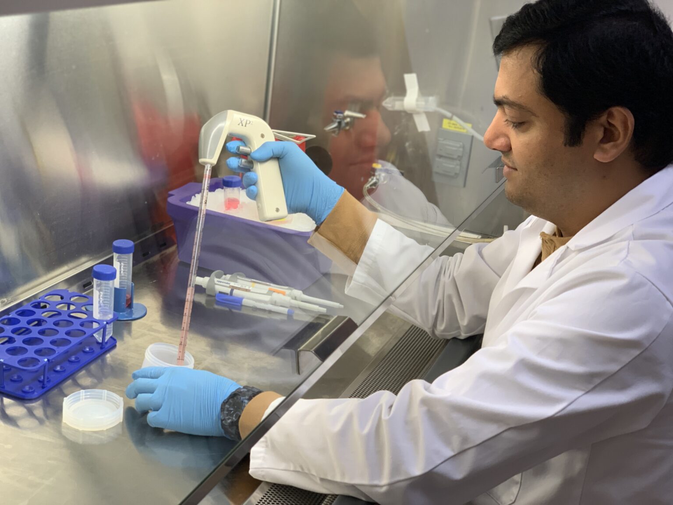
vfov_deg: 28.0
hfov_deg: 36.8
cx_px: 336
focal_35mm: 52
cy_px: 252
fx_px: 1011
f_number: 2.4
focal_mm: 6
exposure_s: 1/120
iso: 64
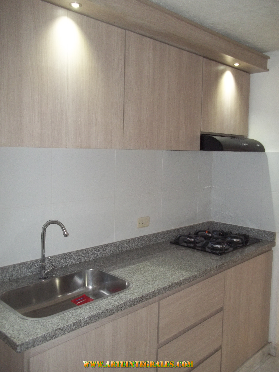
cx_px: 140
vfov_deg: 56.8
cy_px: 186
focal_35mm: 32
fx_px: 344
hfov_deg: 44.2
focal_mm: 5.7
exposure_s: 1/30
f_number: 2.9
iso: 160
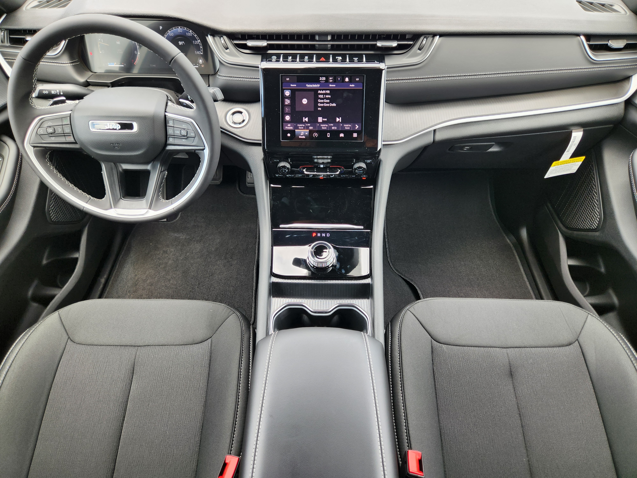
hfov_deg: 73.9
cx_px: 318
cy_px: 239
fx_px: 423
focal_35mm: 23
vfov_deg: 58.9
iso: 64
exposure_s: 1/180
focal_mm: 5.4
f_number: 1.8
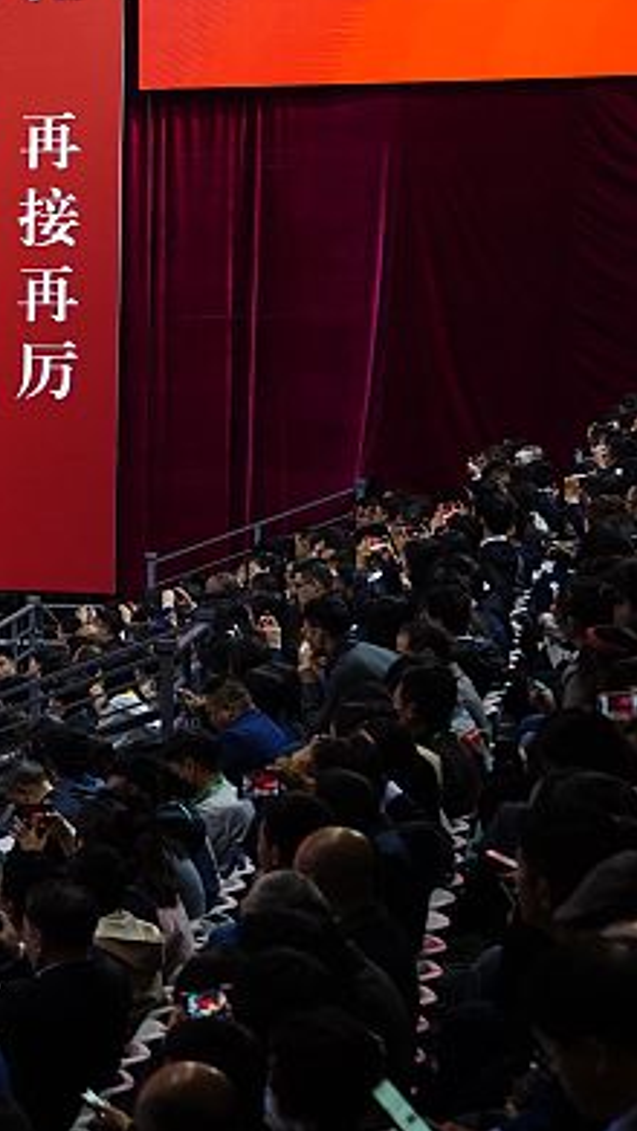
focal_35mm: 151
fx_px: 4533
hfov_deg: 7.7
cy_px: 558
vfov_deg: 14.2
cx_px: -631
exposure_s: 1/100
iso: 2000
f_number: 4
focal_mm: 47
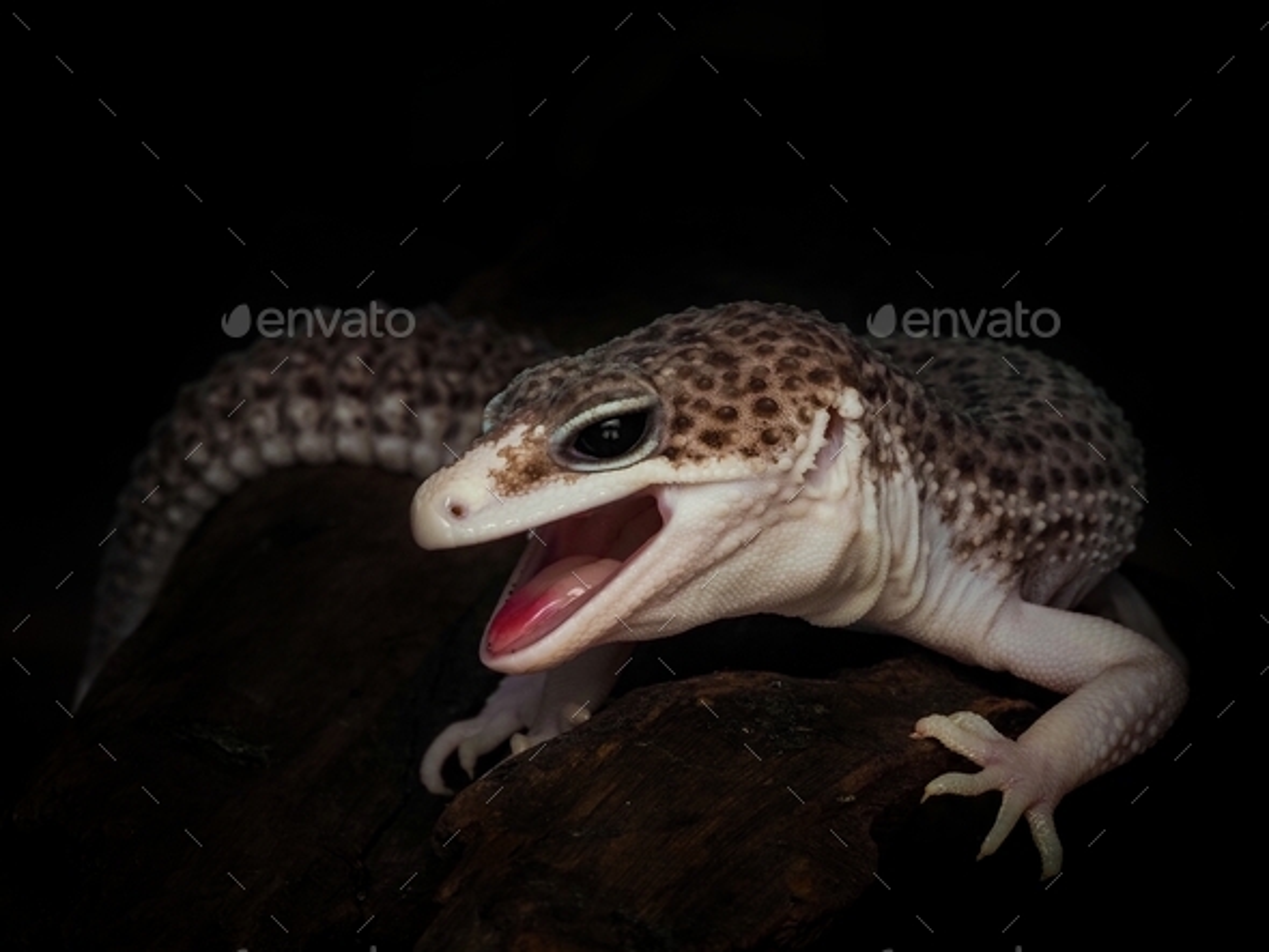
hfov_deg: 16.4
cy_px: 476
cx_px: 634
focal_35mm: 120
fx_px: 4401
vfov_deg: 12.4
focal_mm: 60
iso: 200
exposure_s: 1/250
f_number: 18
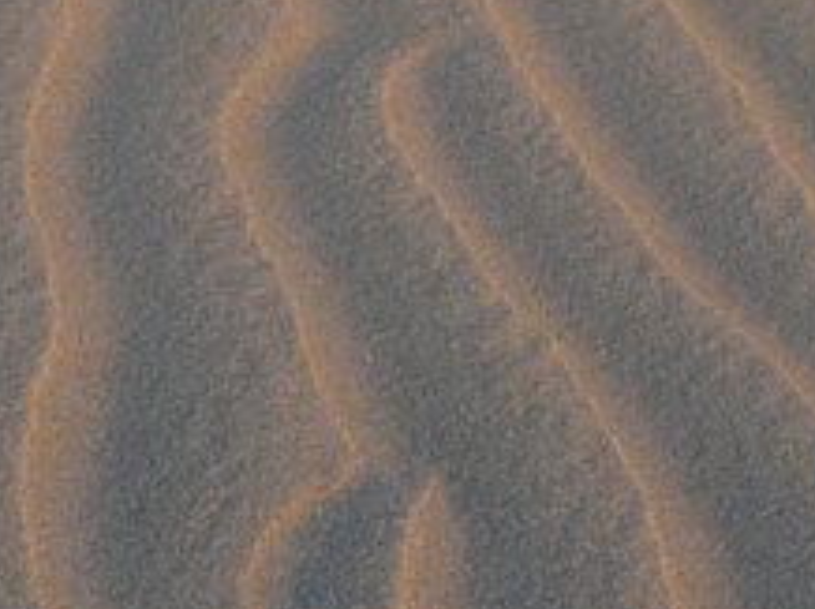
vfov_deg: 7.7
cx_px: 684
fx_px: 4351
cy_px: -605
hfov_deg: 10.7
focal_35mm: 185
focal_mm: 4.6
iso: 100
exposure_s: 1/60
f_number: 2.8
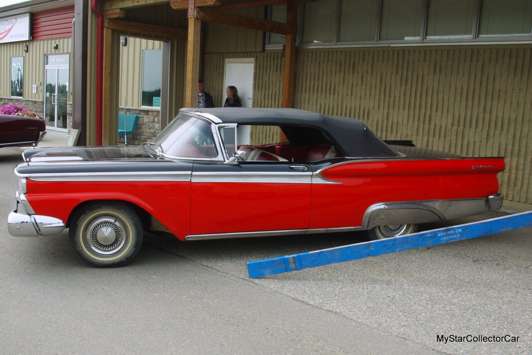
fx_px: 399
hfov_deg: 67.4
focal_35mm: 27
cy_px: 178
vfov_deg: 47.9
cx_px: 266
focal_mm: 18
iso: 100
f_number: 6.7
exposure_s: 1/125
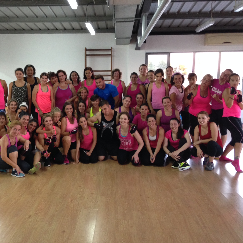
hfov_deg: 42.6
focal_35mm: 39
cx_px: 95
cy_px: 121
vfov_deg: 42.8
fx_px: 310
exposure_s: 1/20
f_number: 2.4
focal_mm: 4.12
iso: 200
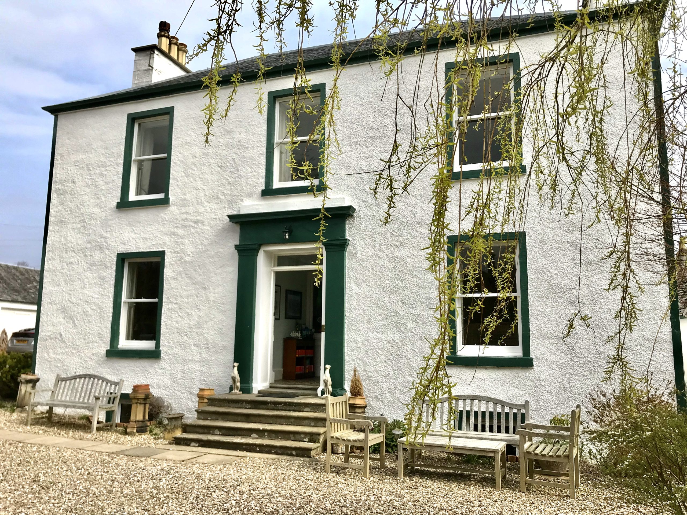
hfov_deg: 63.4
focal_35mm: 28
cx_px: 344
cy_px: 258
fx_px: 556
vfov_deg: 49.7
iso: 20
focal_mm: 3.99
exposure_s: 1/2519
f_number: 1.8
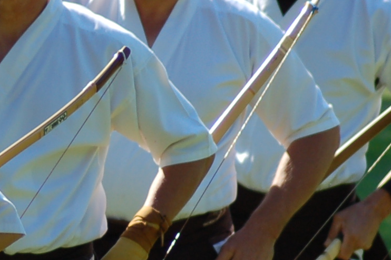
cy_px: 280
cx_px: -77
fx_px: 9569
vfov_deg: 1.6
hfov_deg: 2.3
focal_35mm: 882
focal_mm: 145
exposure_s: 1/320
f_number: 4.5
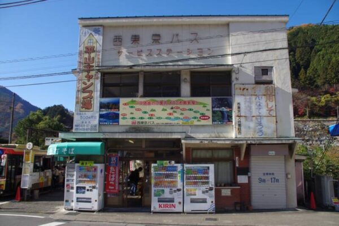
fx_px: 254
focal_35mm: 27
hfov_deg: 67.4
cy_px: 113
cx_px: 170
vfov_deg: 47.9
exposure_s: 1/200
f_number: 5
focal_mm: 18
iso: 100
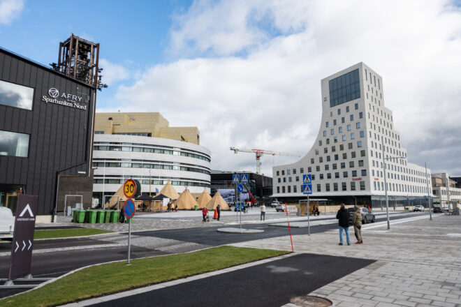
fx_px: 307
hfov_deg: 73.7
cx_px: 230
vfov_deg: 53.1
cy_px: 154
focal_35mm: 24
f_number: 7.1
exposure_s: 1/400
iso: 100
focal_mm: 16
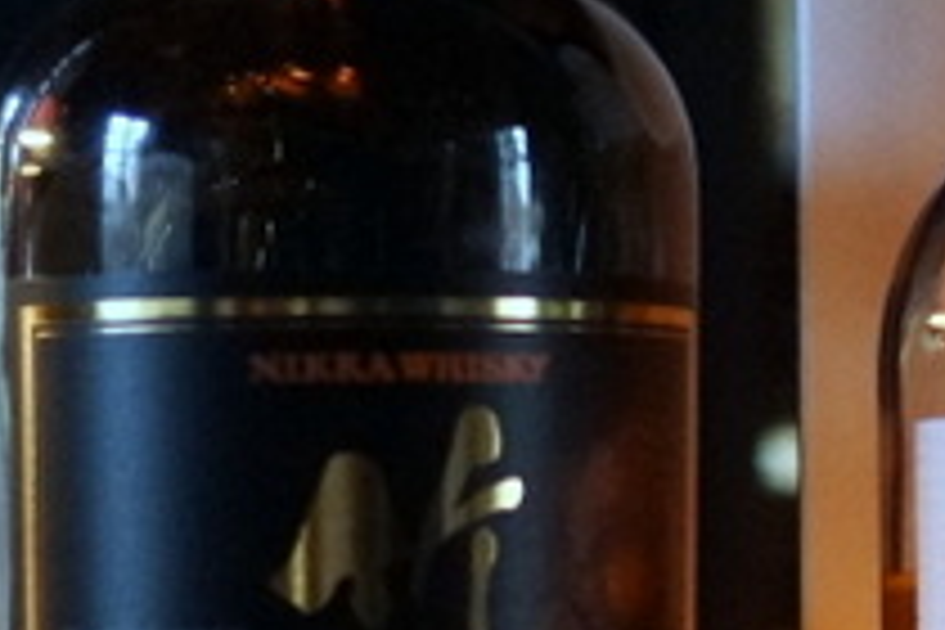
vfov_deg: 4.8
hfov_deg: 7.0
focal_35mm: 286
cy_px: 454
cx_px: 1760
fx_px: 7507
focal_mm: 50
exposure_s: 1/80
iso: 1600
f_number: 2.8
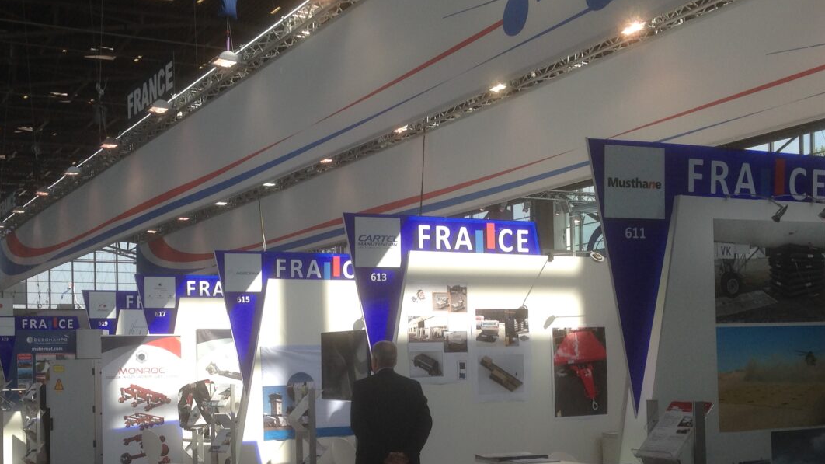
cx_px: 367
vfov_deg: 22.9
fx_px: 1137
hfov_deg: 39.8
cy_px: 341
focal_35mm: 52
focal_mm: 4.12
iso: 50
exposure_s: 1/488
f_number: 2.4
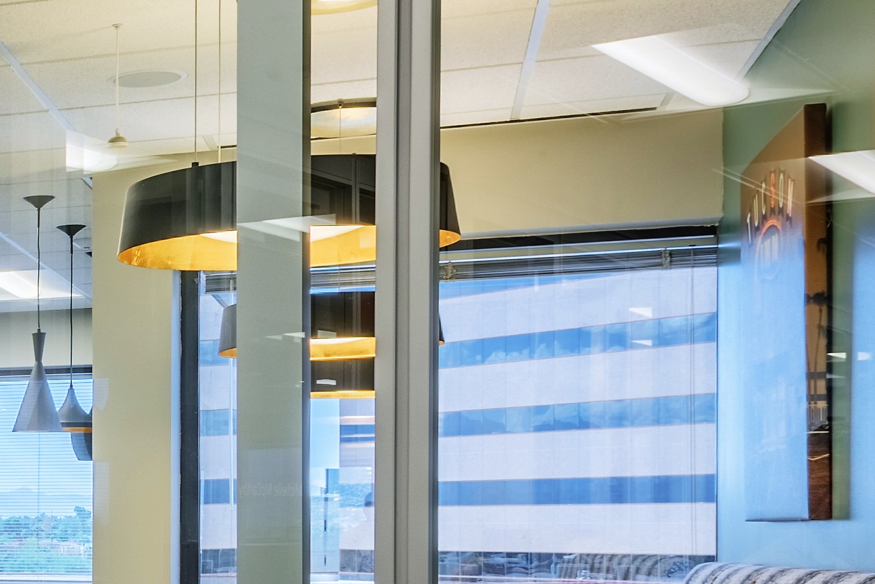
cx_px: -589
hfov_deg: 20.3
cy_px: 468
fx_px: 1921
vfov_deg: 17.2
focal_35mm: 79
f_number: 9
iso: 200
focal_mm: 17
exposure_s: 1/250
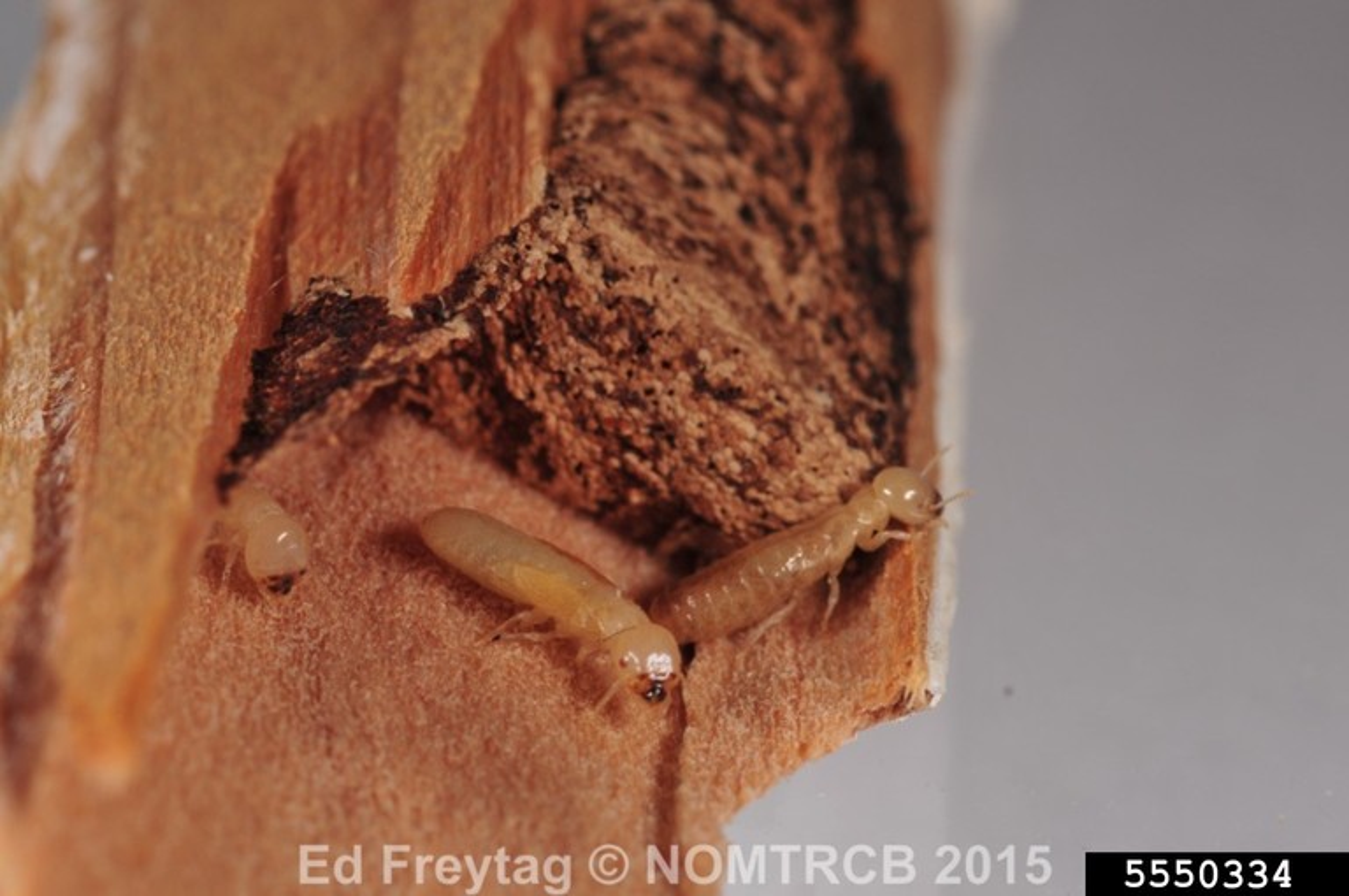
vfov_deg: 8.7
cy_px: 448
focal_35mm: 158
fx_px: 5894
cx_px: 674
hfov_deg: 13.1
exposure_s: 1/200
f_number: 25
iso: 250
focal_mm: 105
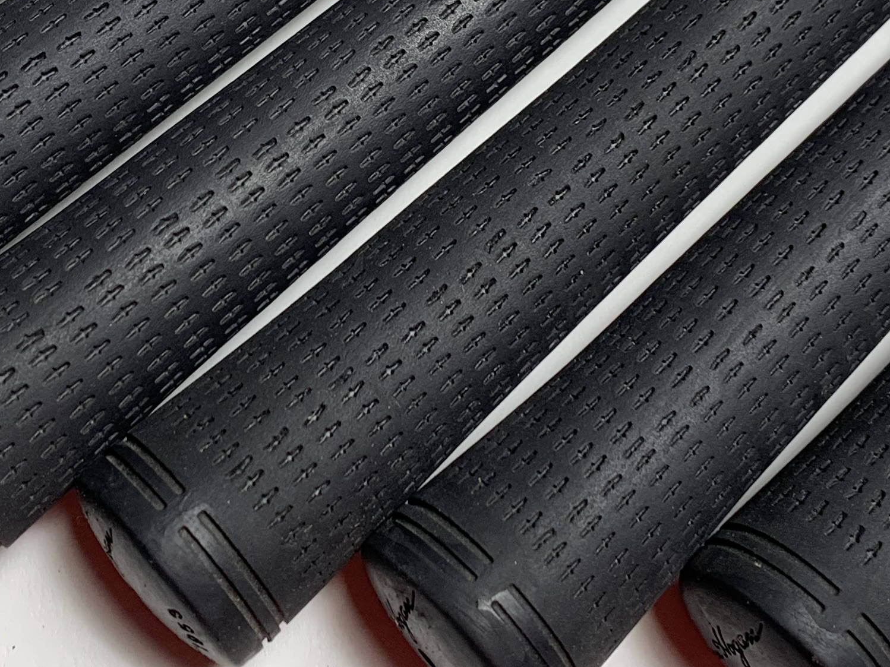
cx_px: 428
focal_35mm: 70
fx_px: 1799
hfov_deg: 27.8
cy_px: 44
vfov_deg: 20.5
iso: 32
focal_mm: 4.25
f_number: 1.8
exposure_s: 1/120
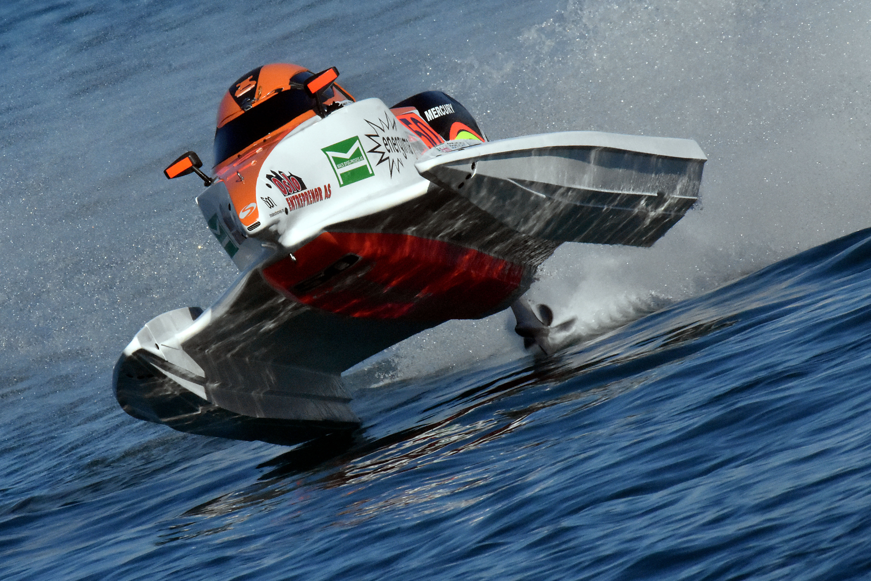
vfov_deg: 2.3
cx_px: 436
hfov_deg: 3.4
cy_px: 290
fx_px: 14516
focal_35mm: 600
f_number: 11
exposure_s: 1/2500
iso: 4000
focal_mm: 400
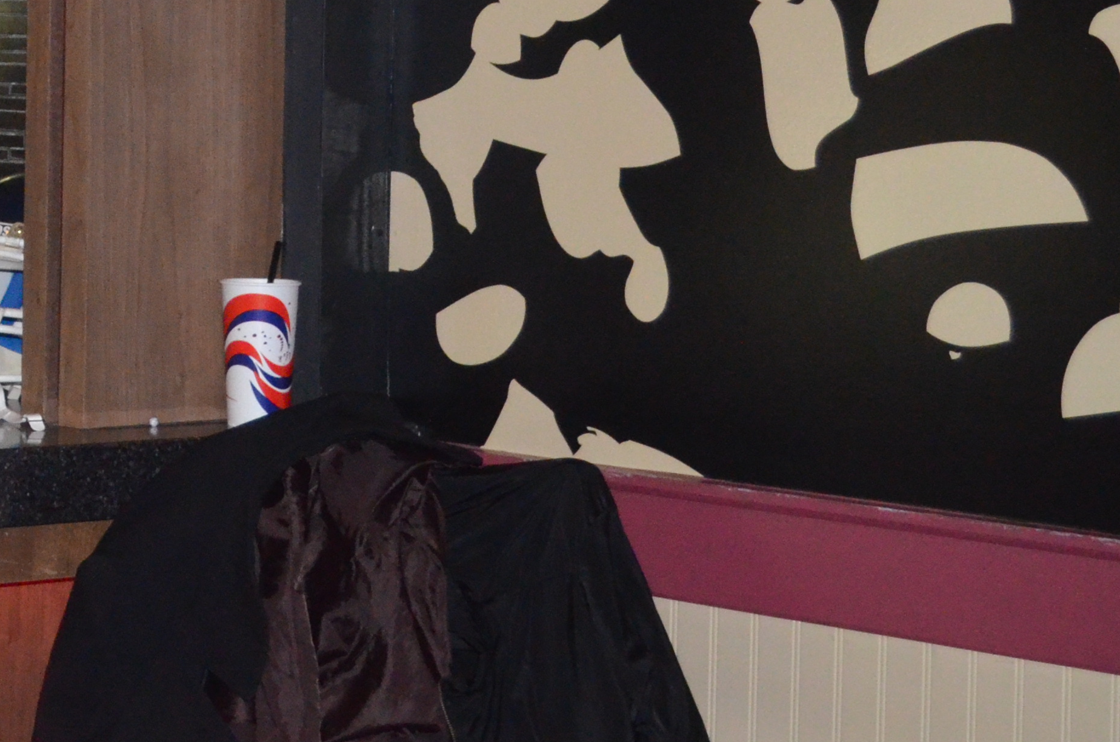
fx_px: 3974
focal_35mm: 128
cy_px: -13
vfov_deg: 10.6
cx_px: -341
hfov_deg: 15.3
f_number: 4.8
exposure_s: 1/60
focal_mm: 32
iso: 3200
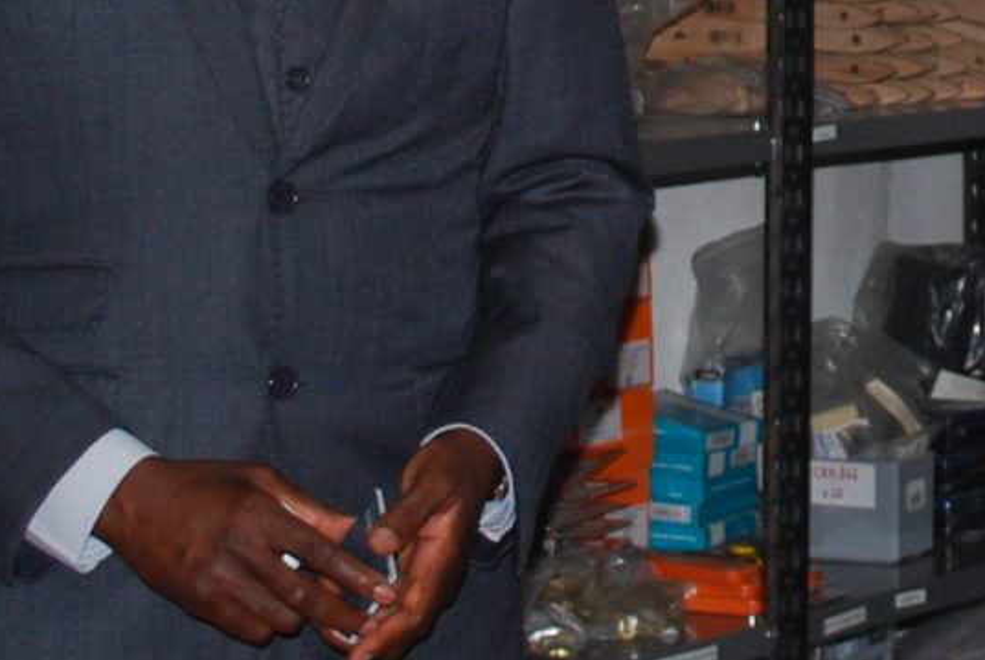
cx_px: 1138
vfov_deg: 7.9
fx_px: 4713
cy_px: -265
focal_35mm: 172
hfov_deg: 11.7
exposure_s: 1/60
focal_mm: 24
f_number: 4.2
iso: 200
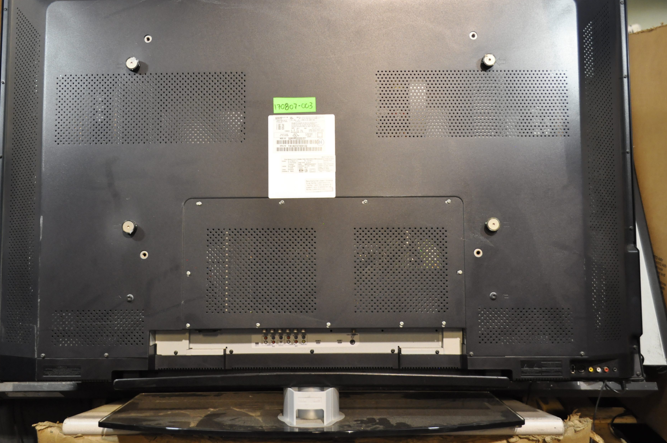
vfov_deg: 42.2
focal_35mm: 31
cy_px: 212
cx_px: 321
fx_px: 574
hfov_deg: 60.3
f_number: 3.5
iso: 1000
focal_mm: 18
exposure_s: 1/30
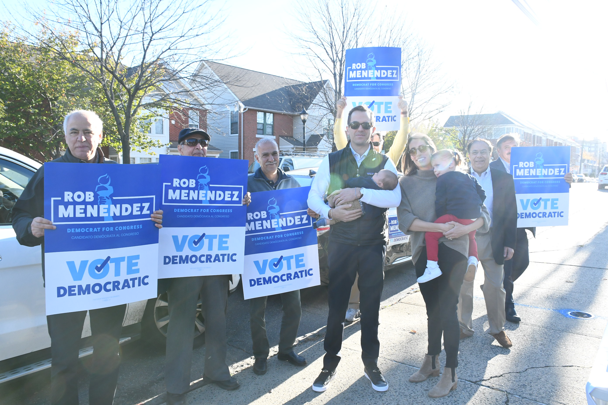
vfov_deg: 47.9
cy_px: 202
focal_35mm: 27
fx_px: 456
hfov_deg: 67.4
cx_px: 304
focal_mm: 18
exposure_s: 1/320
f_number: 9
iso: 800
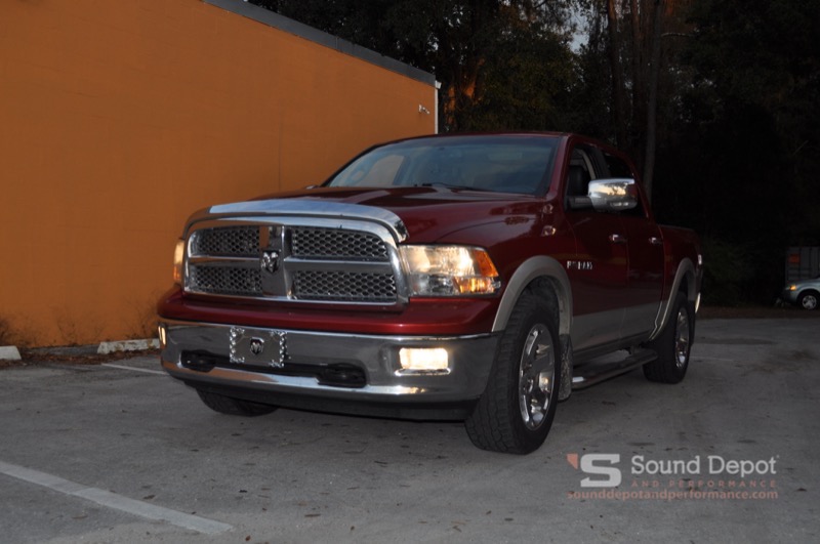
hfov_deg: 53.2
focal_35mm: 36
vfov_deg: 36.8
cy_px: 272
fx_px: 819
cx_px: 410
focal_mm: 24
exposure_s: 1/200
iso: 200
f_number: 6.3
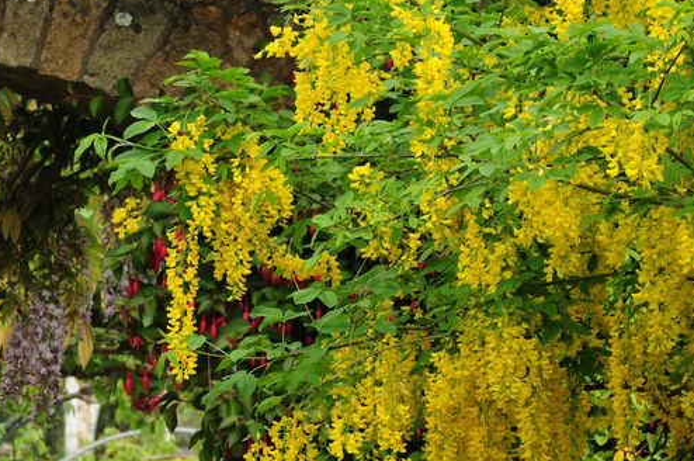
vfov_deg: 4.9
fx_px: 5391
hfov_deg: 7.4
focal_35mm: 280
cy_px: 389
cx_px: 119
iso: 200
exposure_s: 1/100
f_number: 11
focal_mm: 90
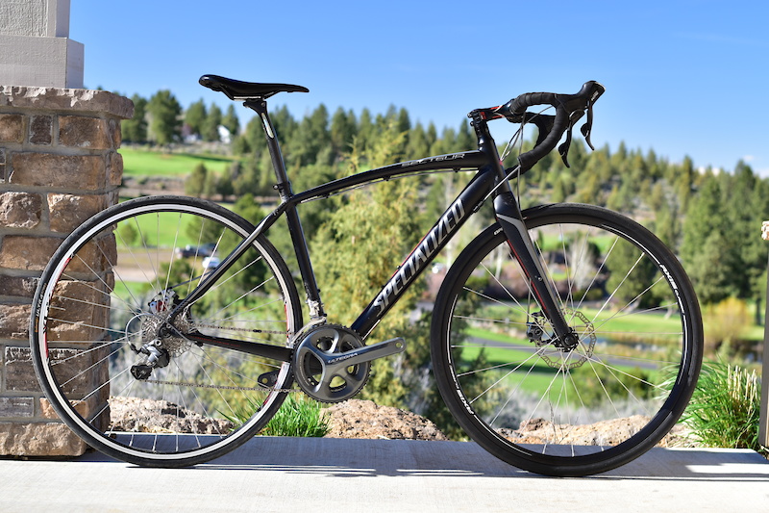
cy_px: 256
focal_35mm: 75
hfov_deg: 27.0
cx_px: 384
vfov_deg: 18.2
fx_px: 1602
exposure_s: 1/160
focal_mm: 50
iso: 100
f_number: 3.5
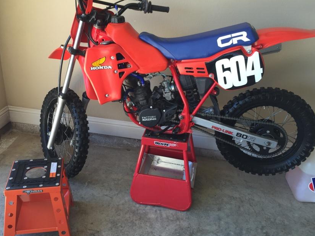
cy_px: 118
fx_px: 328
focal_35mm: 36
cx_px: 141
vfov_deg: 39.7
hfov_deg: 51.3
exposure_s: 1/120
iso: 40
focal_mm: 4.15
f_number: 2.2
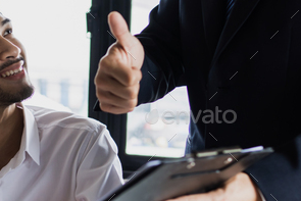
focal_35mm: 90
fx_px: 753
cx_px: 35
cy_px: 164
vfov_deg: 15.1
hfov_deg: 22.1
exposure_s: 1/125
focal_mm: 30
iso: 160
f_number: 2.5
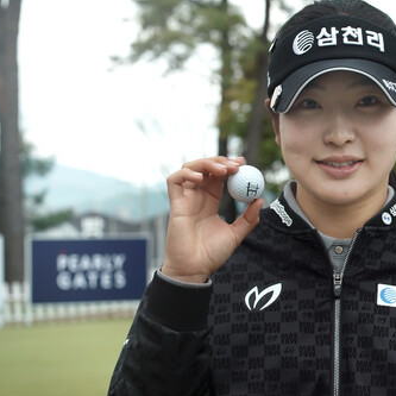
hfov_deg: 13.3
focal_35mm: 130
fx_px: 1683
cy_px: 180
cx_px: 338
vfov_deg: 13.4
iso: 1600
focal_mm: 85
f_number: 8
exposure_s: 1/1000
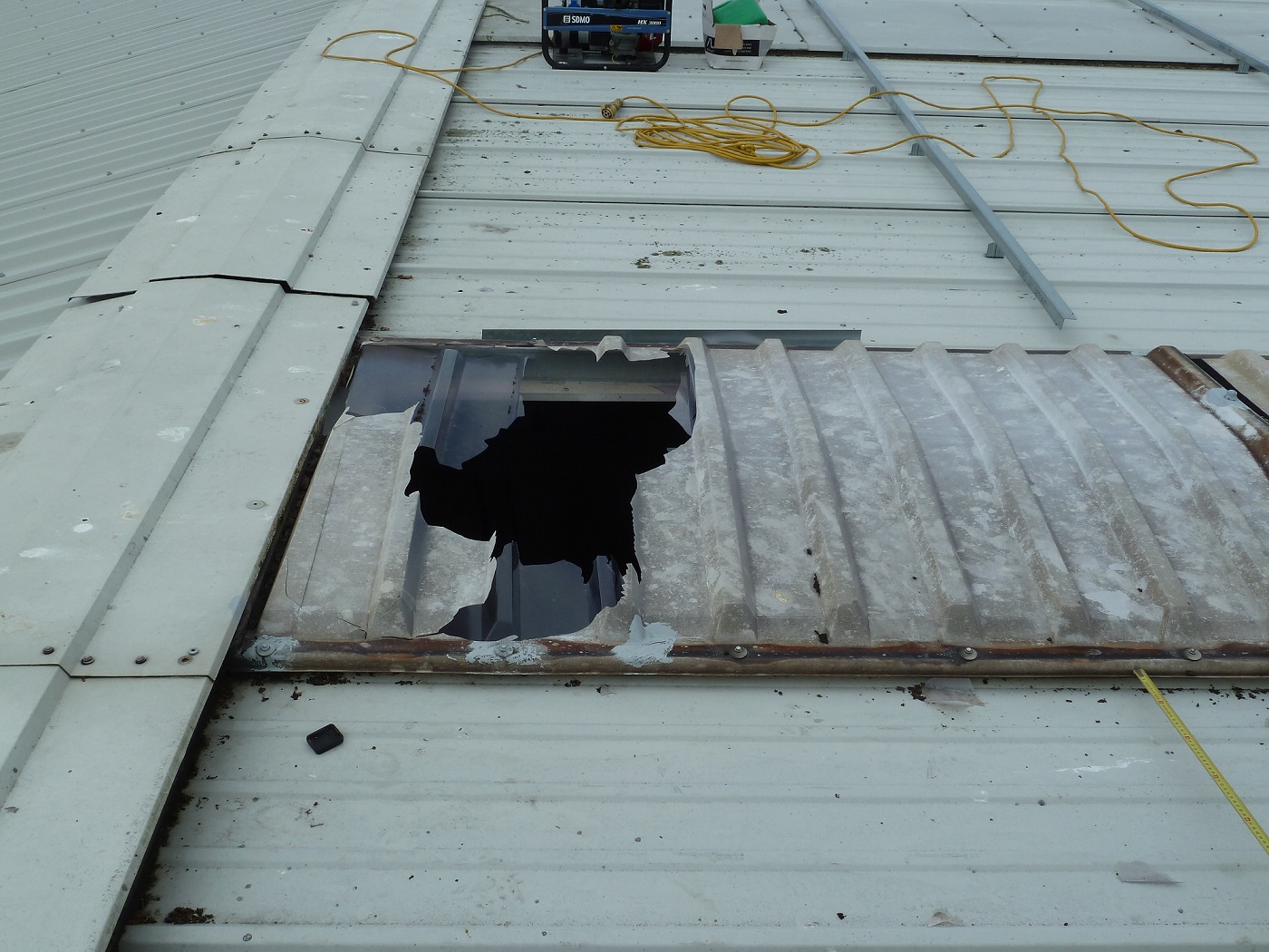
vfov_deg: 40.7
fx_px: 1283
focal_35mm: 35
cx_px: 634
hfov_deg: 52.6
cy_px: 476
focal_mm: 5.7
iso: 80
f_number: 5
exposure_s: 1/500
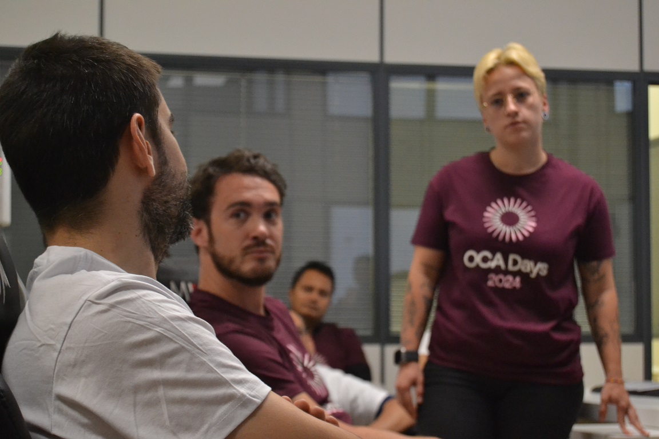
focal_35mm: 82
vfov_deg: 16.6
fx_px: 1510
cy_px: 220
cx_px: 330
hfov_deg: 24.6
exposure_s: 1/60
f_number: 5.6
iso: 2500
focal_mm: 55
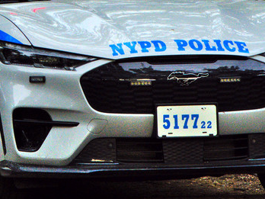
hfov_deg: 4.2
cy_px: -90
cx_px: -45
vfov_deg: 3.2
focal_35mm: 469
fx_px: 3590
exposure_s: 1/125
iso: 1000
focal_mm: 70
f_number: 16
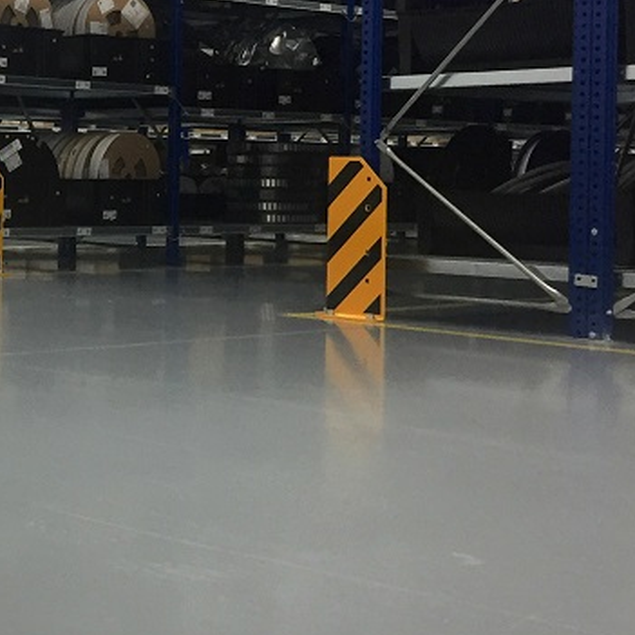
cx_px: -87
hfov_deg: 22.2
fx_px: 1515
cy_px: 181
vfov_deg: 23.5
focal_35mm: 73
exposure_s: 1/33
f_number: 2.2
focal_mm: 4.15
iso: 125
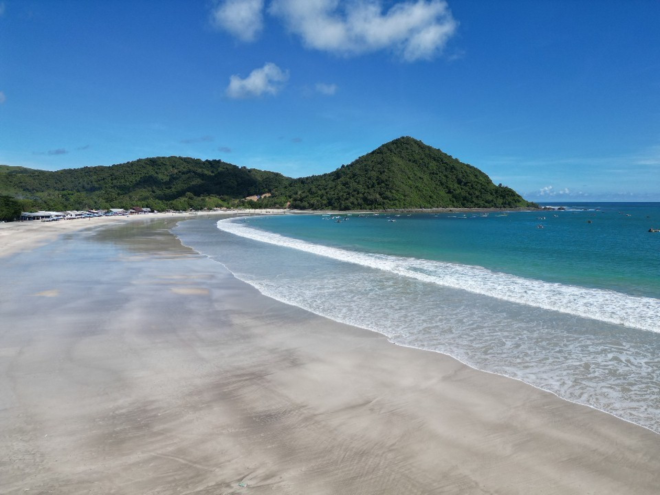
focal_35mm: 24
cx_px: 330
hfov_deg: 71.6
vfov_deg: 56.8
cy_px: 248
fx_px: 458
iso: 110
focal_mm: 6.72
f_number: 1.7
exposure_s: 1/4000
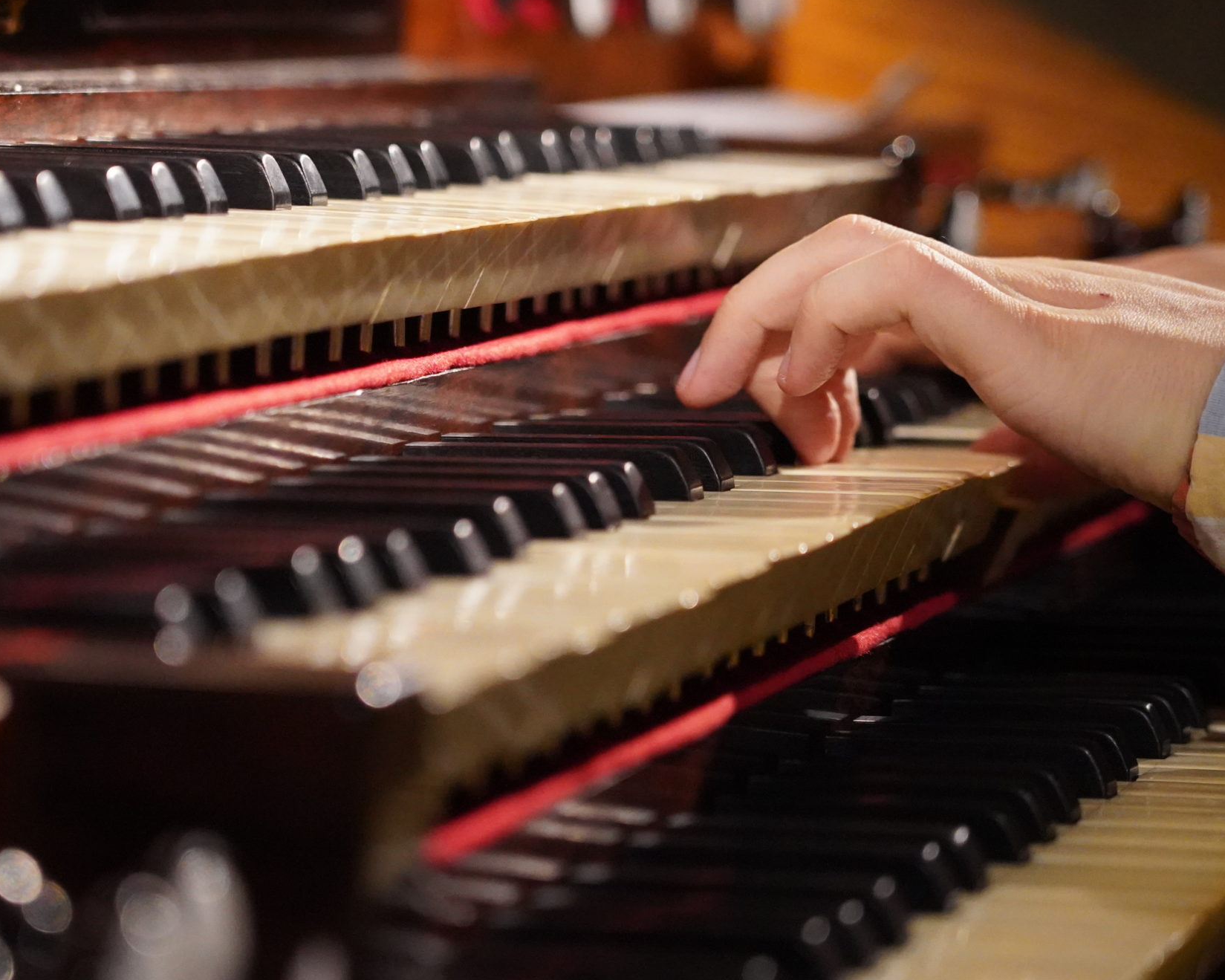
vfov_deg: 10.1
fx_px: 5547
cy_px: 557
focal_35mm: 153
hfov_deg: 12.6
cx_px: 555
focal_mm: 105
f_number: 4
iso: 10000
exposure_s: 1/160
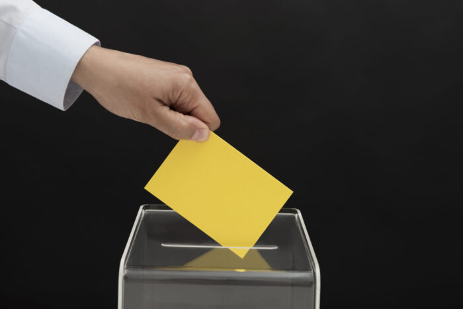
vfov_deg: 27.0
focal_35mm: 50
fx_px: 643
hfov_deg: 39.6
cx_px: 232
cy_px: 154
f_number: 7.1
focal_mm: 50
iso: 100
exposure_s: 1/100
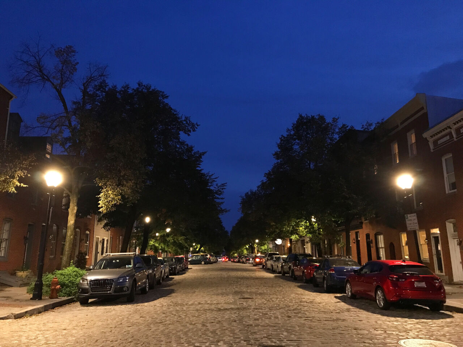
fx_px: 375
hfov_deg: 63.4
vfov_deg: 49.7
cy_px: 174
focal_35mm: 28
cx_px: 232
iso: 100
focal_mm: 3.99
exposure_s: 1/11
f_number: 1.8
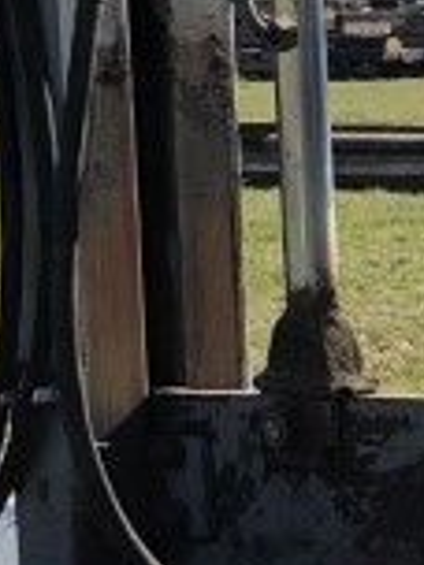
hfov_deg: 7.4
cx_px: 584
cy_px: 424
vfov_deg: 9.9
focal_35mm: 199
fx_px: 3250
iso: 20
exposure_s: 1/1548
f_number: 1.8
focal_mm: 4
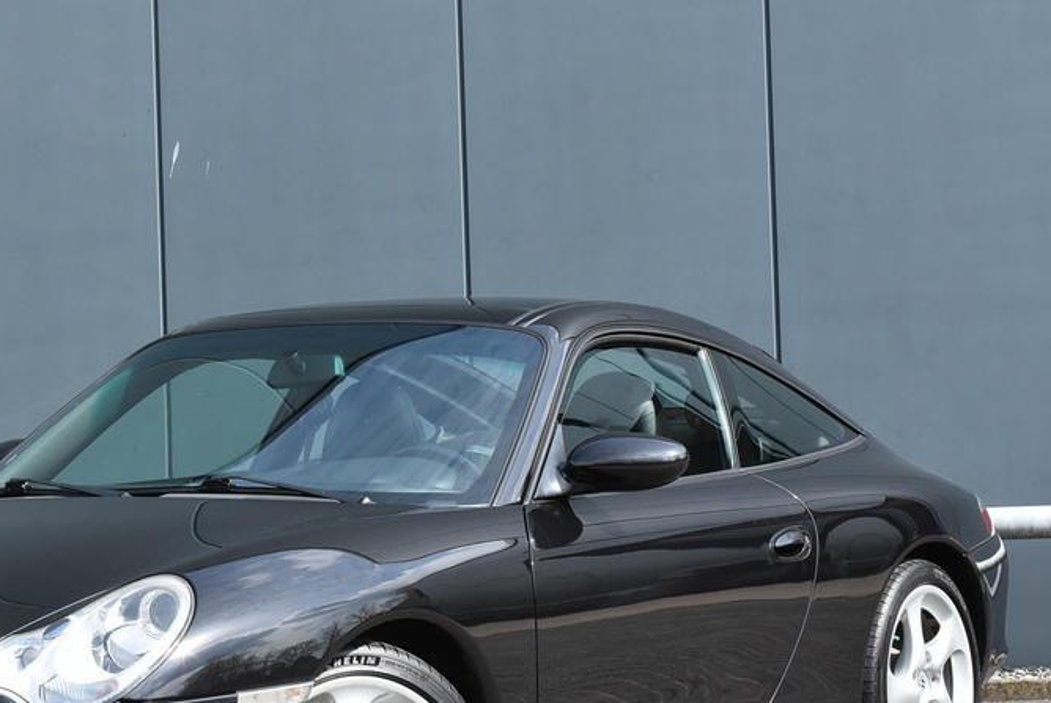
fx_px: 3361
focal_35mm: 115
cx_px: 247
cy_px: 395
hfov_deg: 17.7
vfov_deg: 11.9
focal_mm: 40
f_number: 8
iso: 320
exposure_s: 1/500
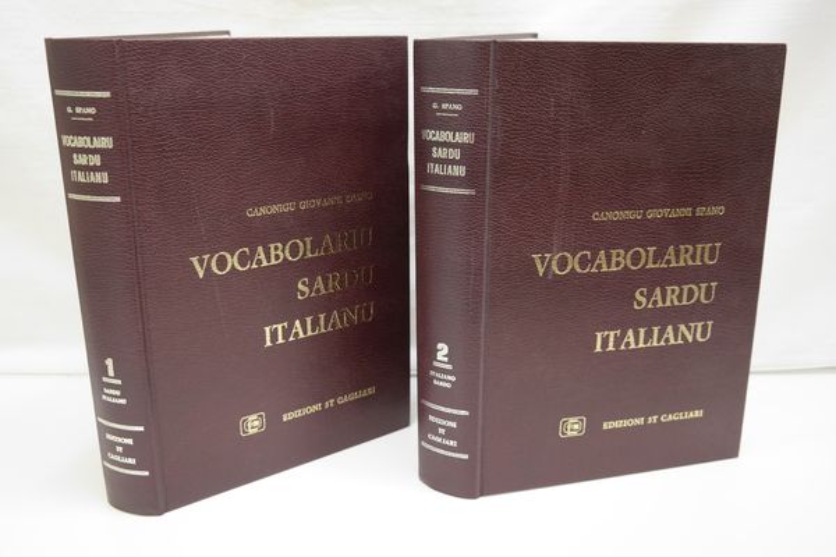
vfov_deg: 36.9
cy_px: 278
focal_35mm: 36
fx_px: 836
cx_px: 418
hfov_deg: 53.1
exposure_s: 1/50
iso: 400
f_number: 4
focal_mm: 24
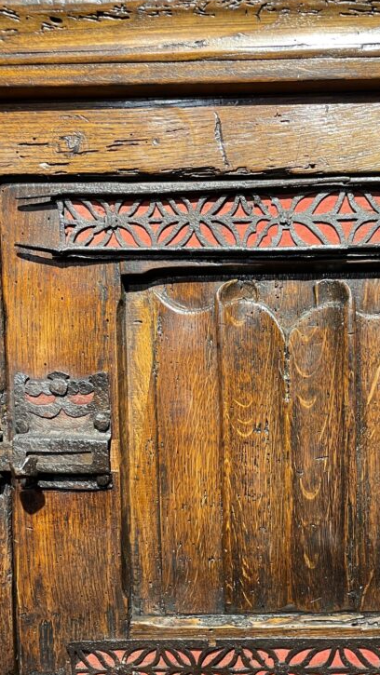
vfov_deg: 49.6
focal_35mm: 40
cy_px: 450
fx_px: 716
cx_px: 282
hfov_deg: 29.3
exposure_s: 1/50
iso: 100
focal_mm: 4.2
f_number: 1.6
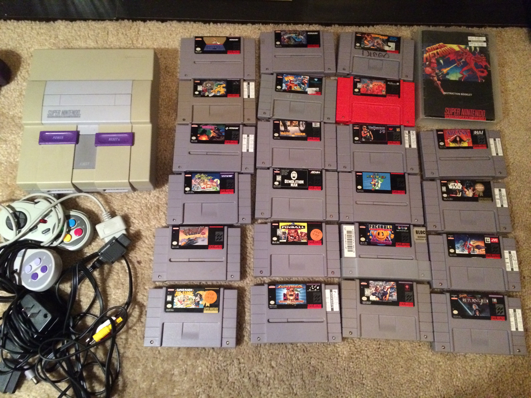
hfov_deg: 61.7
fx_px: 445
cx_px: 266
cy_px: 199
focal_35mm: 29
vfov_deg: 48.2
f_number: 2.2
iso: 400
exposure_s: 1/15
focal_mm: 4.15
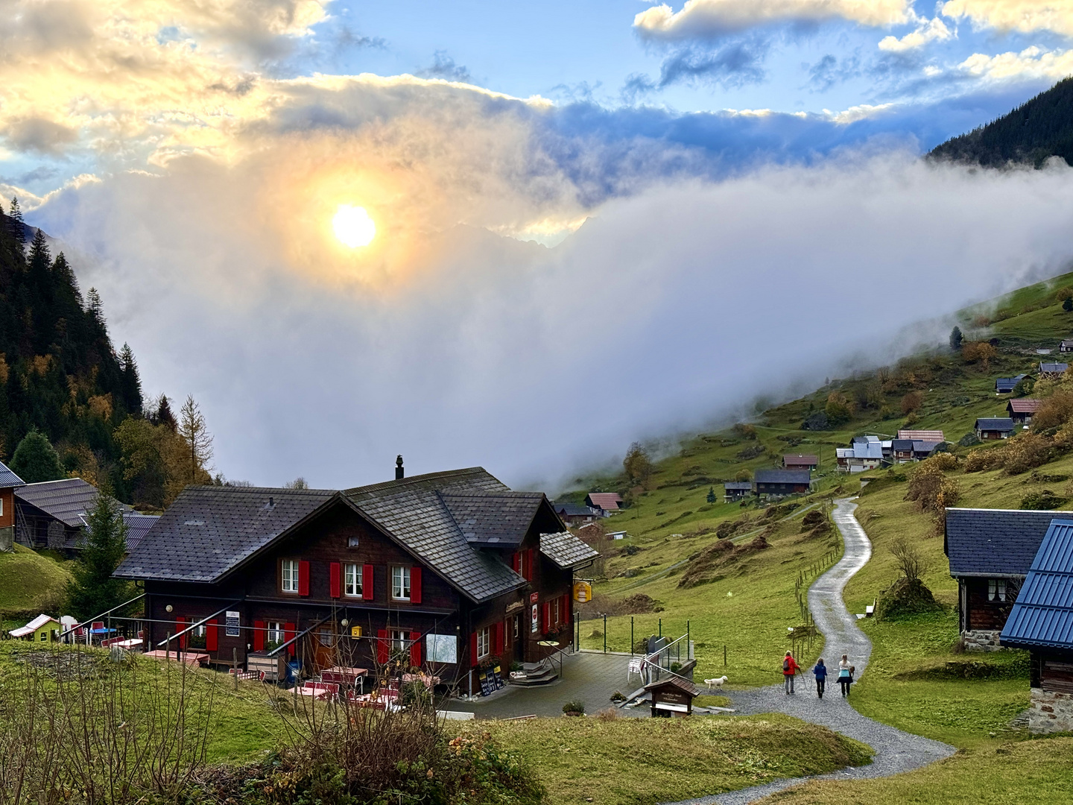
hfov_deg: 39.7
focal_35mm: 48
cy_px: 402
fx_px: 1488
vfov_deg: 30.3
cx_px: 536
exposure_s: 1/1312
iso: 64
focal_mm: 6.86
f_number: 1.78
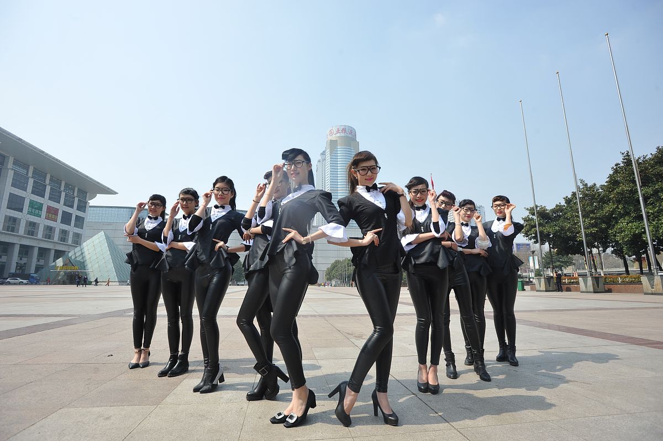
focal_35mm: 17
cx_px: 332
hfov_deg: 93.3
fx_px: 313
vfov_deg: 70.3
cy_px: 220
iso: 500
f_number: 8
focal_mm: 17
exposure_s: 1/1250
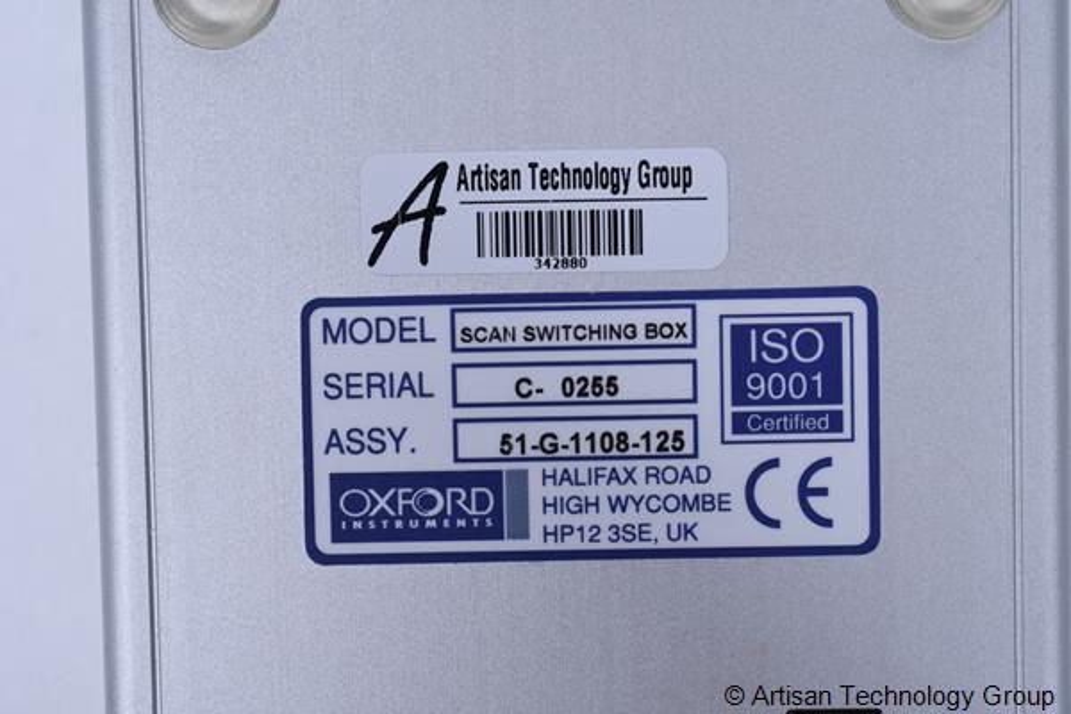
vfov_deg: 16.7
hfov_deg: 24.8
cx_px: 536
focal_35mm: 82
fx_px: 2439
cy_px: 357
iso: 200
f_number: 16
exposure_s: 1/200
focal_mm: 55
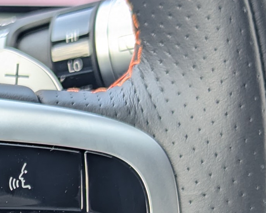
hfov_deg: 10.8
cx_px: -102
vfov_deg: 8.6
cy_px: 368
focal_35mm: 174
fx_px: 1370
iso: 50
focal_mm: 6.81
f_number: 1.85
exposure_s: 1/160
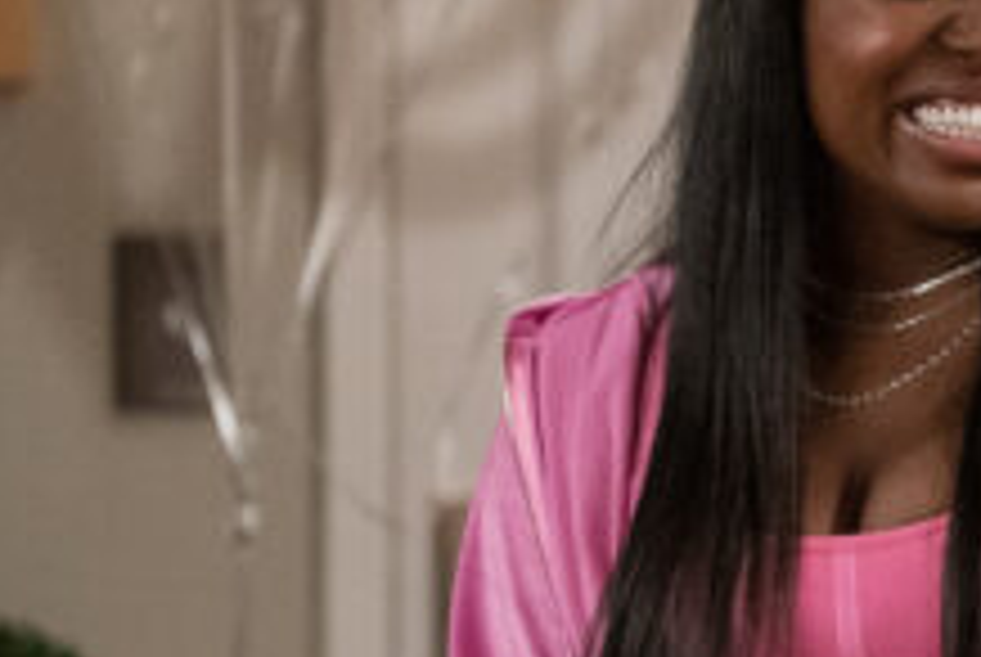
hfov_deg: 3.5
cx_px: 1598
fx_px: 15963
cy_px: 407
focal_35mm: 585
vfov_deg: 2.4
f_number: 4.5
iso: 8000
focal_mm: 175
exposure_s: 1/250
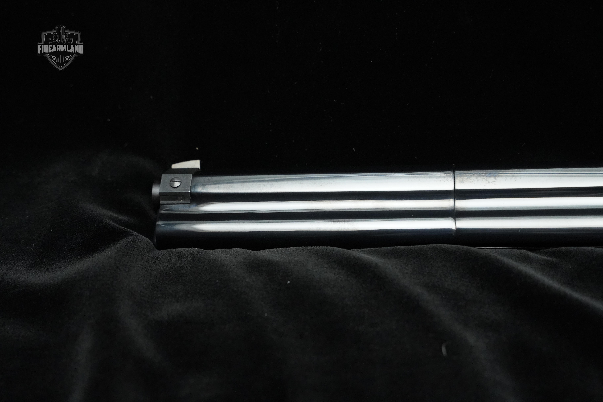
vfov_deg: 26.2
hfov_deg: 38.5
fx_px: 863
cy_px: 201
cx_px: 302
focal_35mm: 52
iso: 8000
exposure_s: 1/125
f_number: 6.3
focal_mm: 51.5
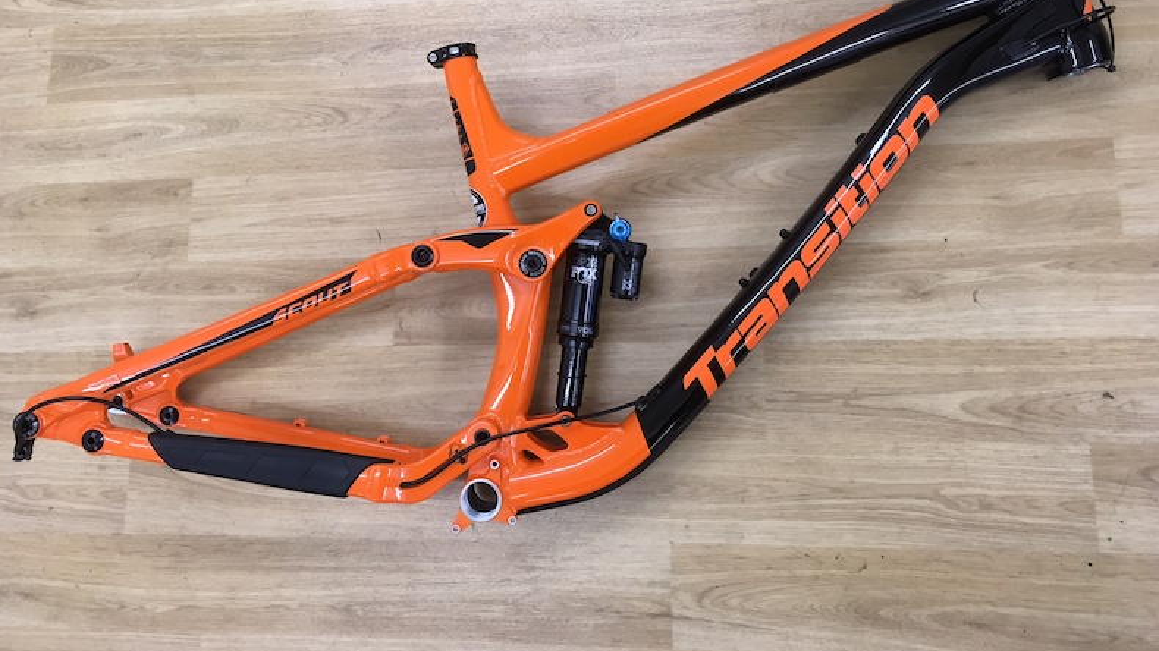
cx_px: 575
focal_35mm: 32
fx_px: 983
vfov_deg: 36.3
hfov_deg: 61.0
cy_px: 221
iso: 80
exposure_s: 1/33
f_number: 2.2
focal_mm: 4.15
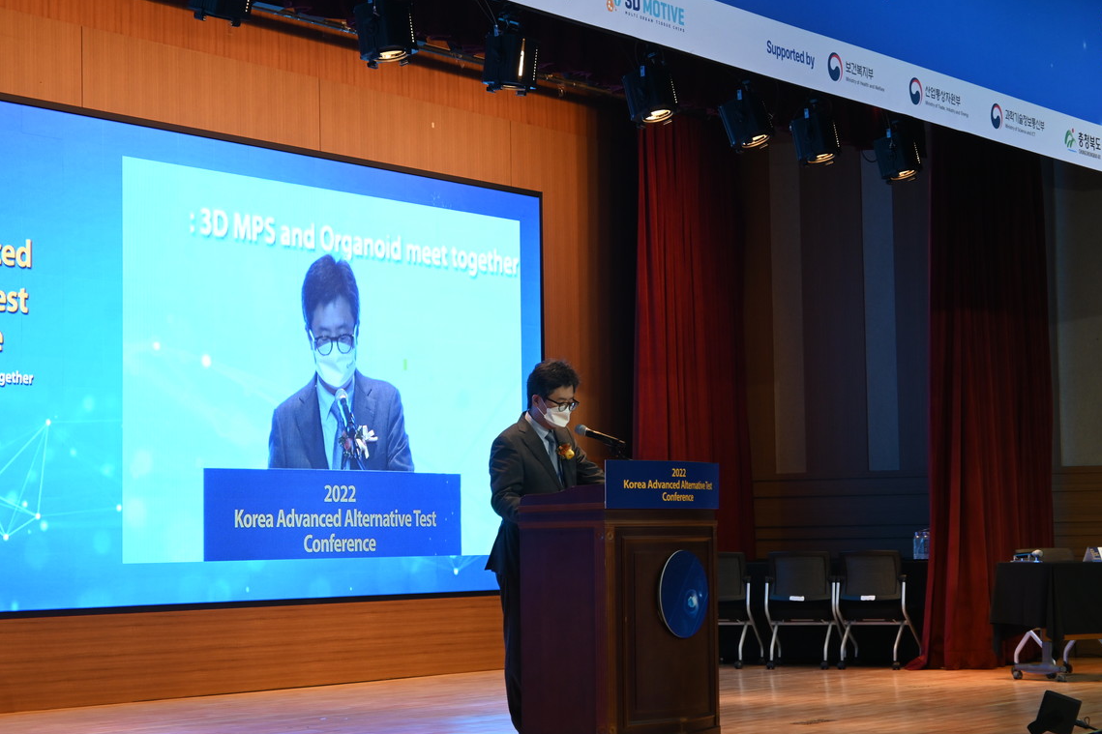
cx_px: 533
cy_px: 354
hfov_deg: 25.7
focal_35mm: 79
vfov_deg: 17.3
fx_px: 2418
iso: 800
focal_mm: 50
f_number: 6.3
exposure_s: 1/40
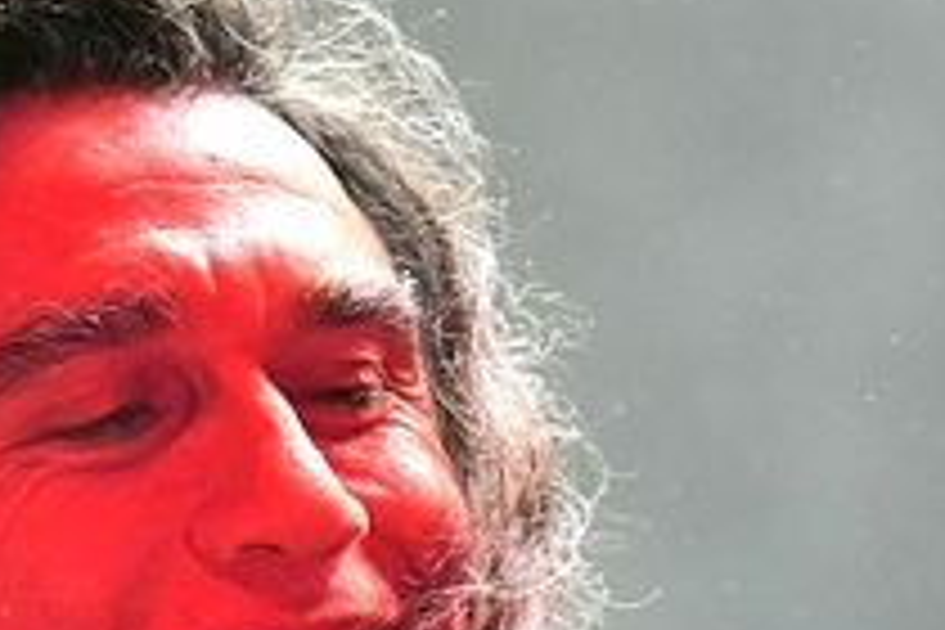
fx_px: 20237
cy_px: 1480
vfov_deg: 1.8
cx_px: 495
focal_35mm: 771
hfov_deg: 2.7
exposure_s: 1/1600
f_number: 3.5
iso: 3200
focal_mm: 135
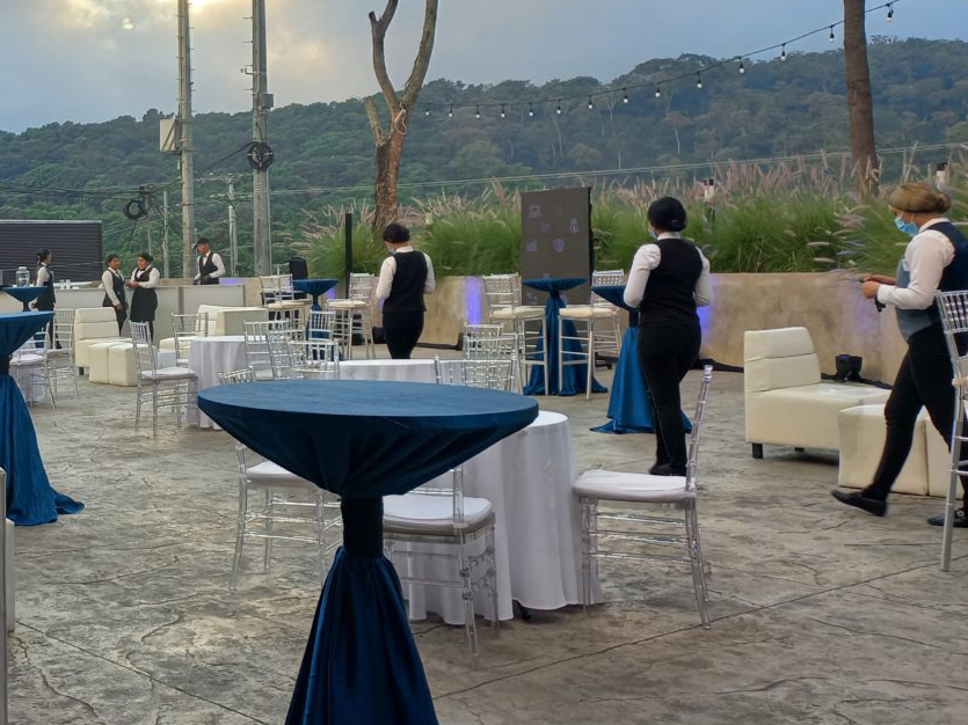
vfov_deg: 31.4
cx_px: 105
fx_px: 1286
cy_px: 287
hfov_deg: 38.5
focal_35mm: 46
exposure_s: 1/202
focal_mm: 4.6
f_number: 1.8
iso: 25
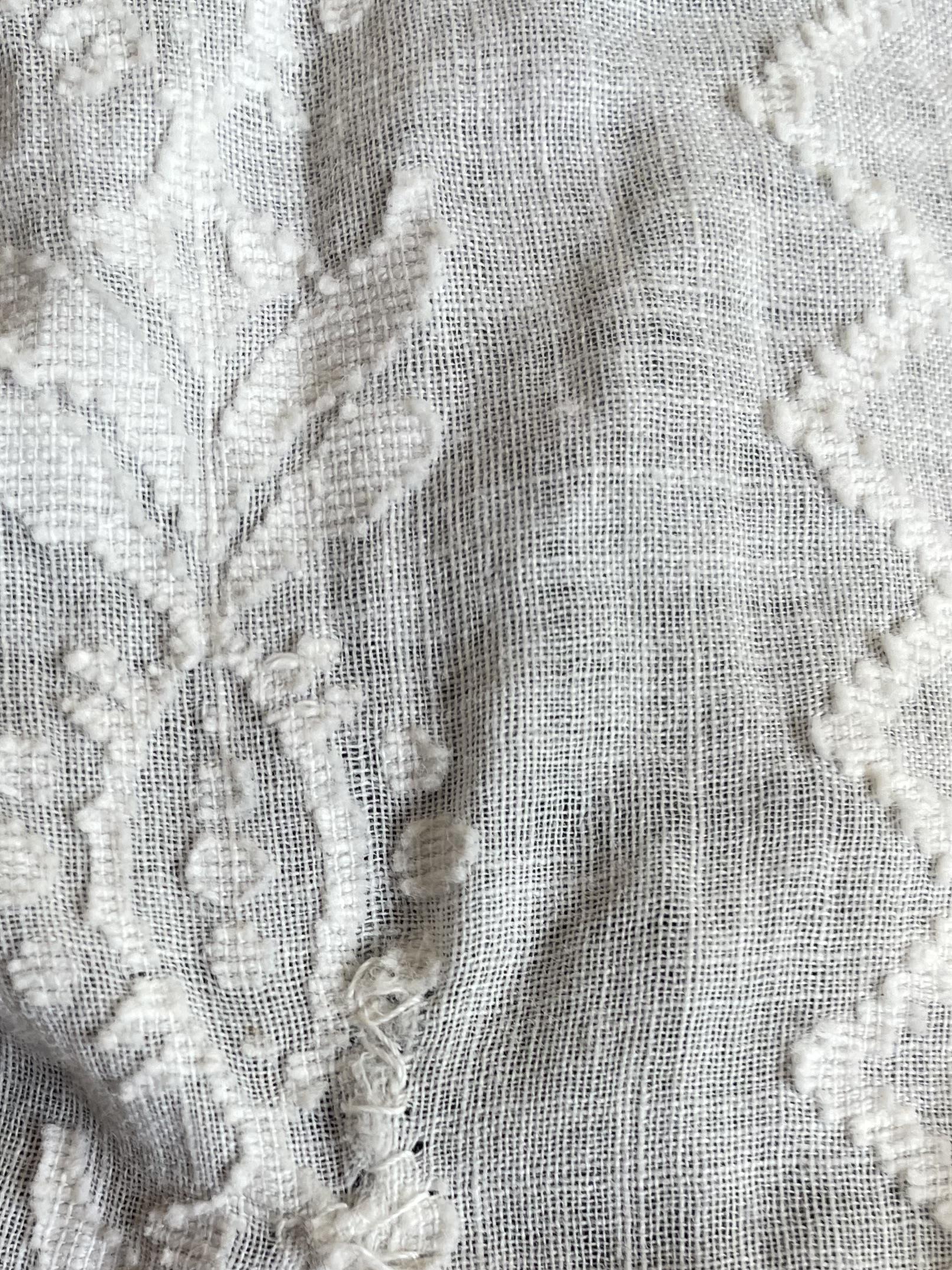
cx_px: 336
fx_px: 1796
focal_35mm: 49
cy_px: 1053
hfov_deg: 29.5
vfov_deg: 37.2
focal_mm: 4.2
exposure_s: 1/100
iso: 50
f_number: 1.6
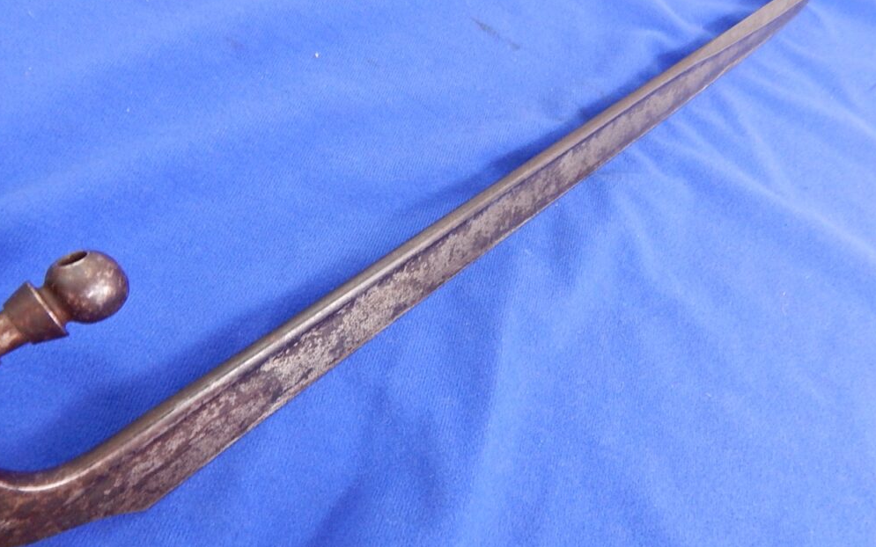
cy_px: 269
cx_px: 428
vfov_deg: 51.1
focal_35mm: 24
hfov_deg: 74.8
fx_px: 573
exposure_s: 1/10
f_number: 3
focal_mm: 4
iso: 400
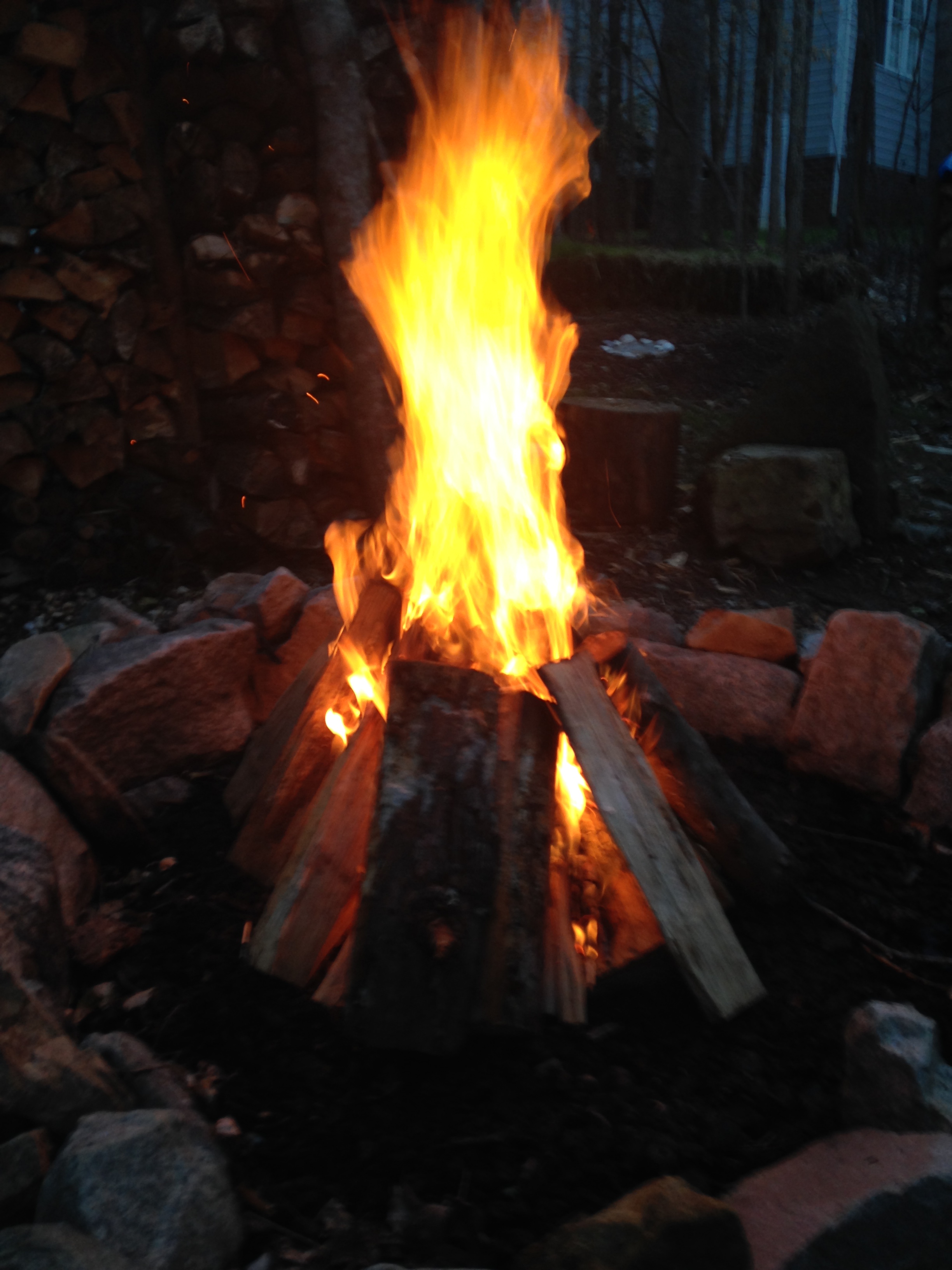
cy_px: 635
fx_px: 1210
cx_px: 476
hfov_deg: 42.9
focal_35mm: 33
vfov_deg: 55.4
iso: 50
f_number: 2.4
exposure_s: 1/24
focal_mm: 4.12
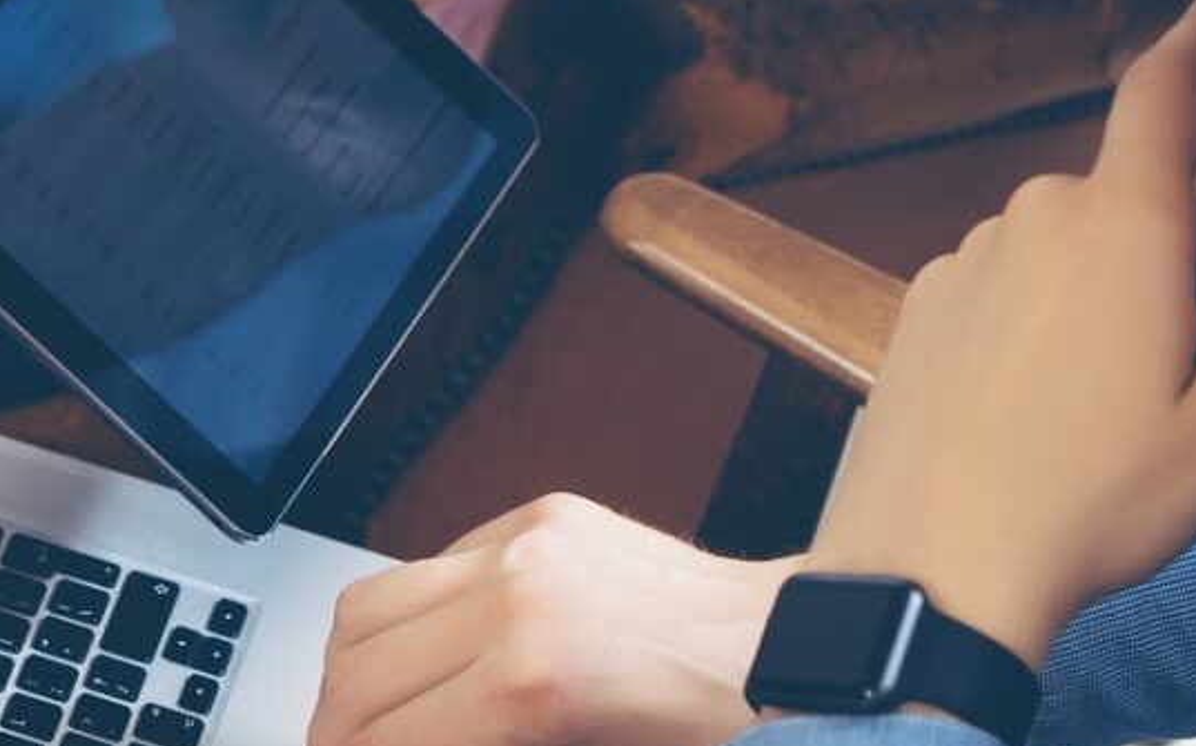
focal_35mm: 214
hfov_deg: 9.6
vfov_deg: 6.1
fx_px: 6972
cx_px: -323
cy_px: 3
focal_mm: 55
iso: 100
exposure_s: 1/125
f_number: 3.2
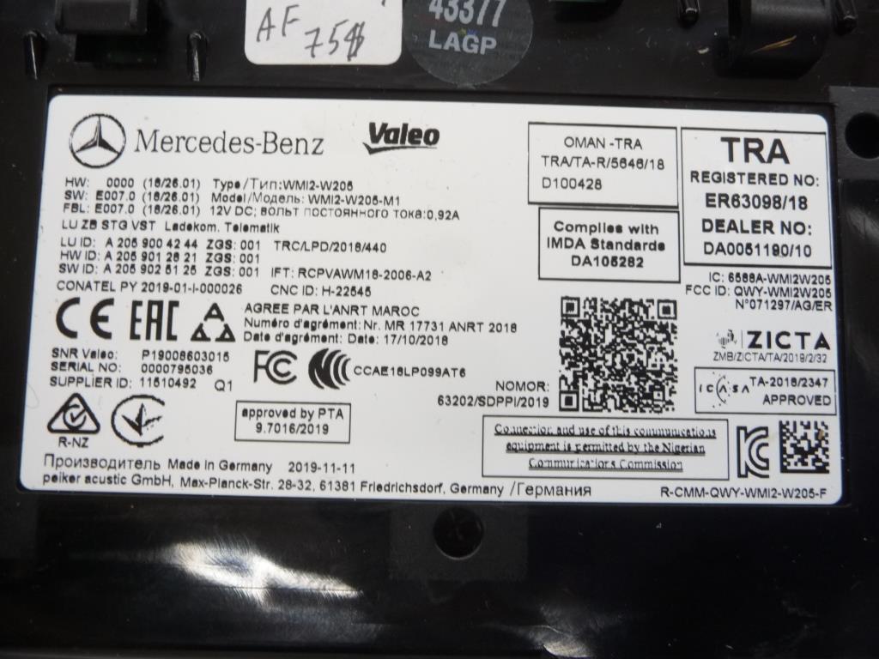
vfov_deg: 49.7
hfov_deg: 63.4
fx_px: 711
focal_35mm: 28
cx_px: 440
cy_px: 330
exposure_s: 1/30
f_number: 3.3
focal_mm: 4.7
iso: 250
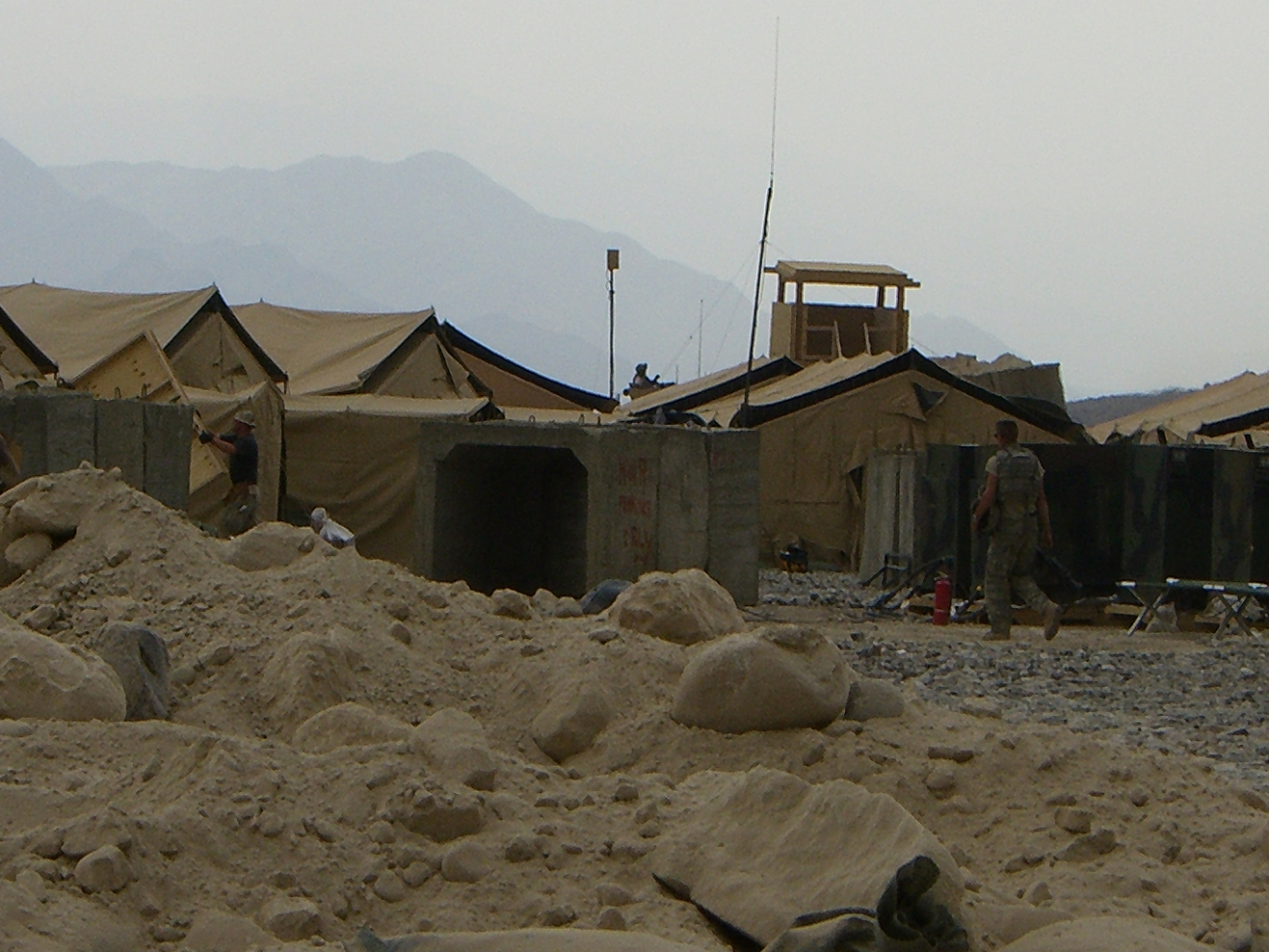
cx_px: 760
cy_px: 325
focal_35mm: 201
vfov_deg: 7.4
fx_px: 7369
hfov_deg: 9.8
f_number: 7.4
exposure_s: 1/320
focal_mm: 15.3
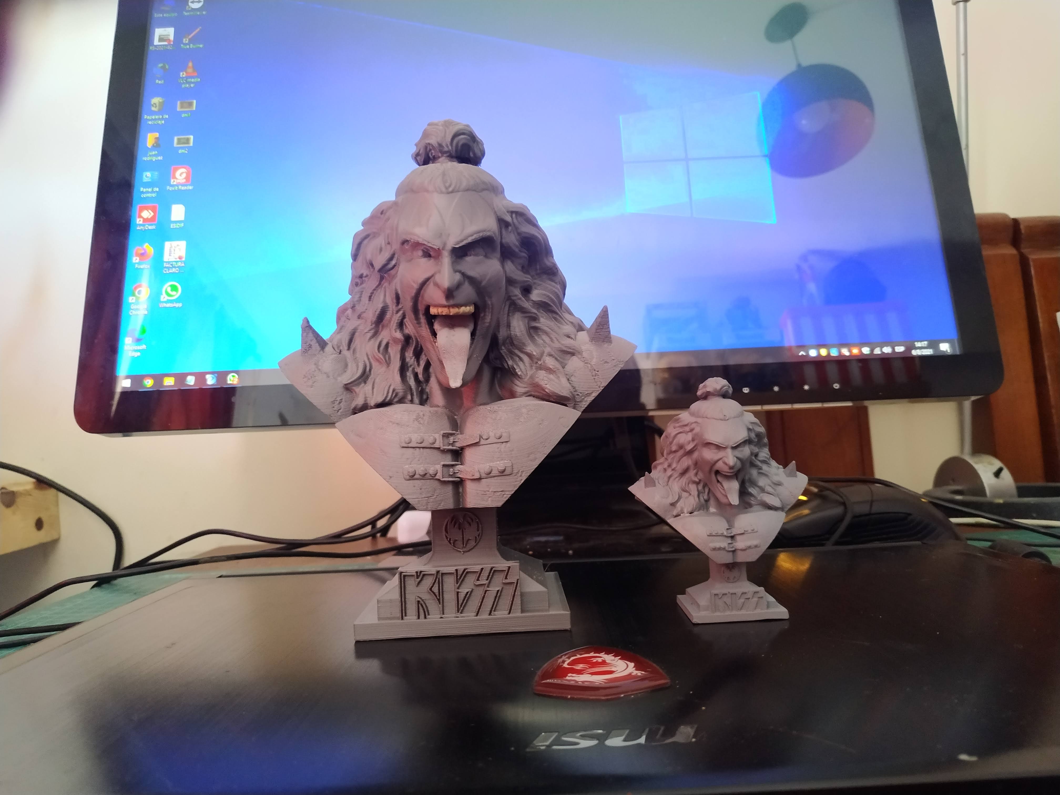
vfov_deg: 56.8
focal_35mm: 24
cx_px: 530
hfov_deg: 71.6
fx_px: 735
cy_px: 398
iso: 1000
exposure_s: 1/13
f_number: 1.9
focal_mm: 3.94
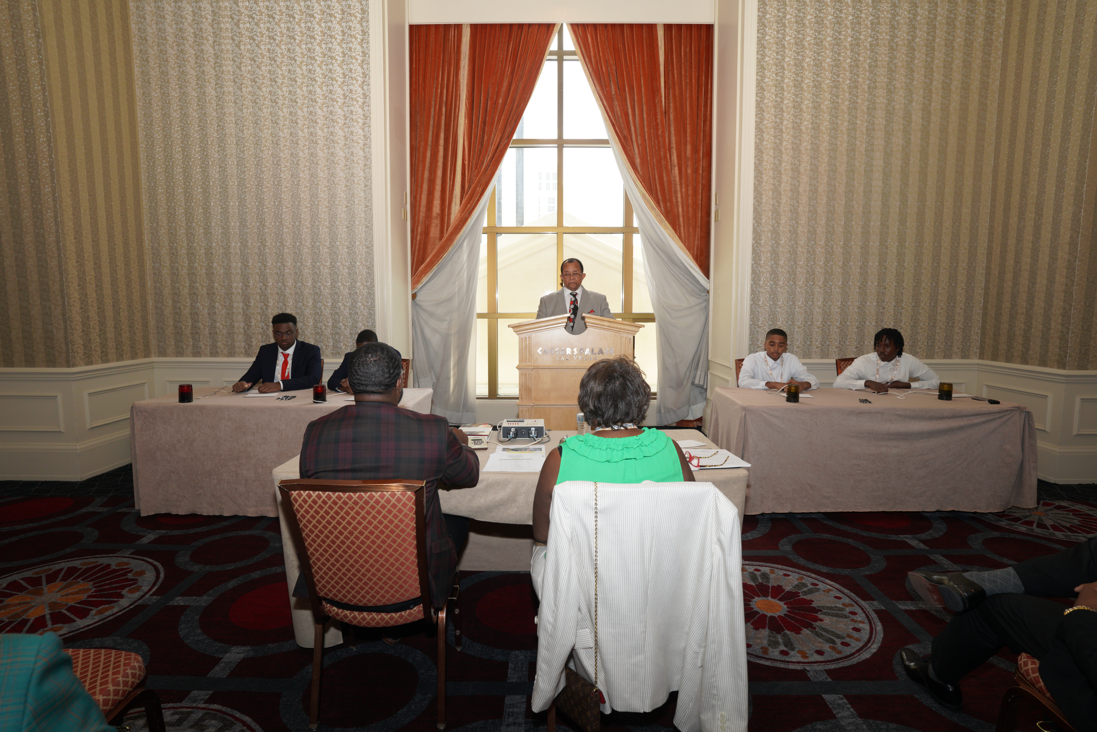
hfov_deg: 90.0
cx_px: 548
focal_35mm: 18
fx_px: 549
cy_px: 366
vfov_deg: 67.4
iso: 640
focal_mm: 18
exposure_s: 1/200
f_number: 5.6
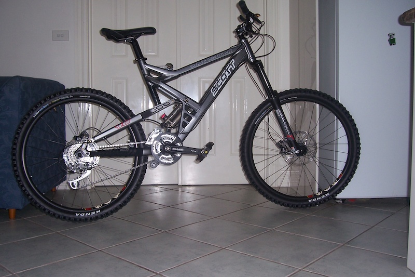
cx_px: 208
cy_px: 138
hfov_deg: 55.8
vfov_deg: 38.9
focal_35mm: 34
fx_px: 392
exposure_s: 1/60
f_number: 2.7
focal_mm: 5.6
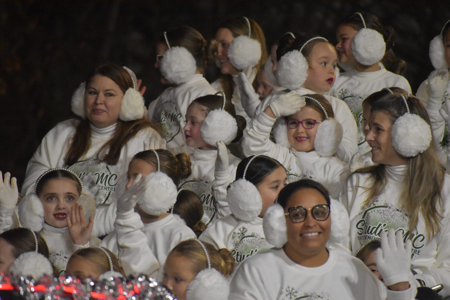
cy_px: 150
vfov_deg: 3.3
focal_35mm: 420
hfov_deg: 4.9
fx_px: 5250
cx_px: 225
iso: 4500
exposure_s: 1/500
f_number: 6.3
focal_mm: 280
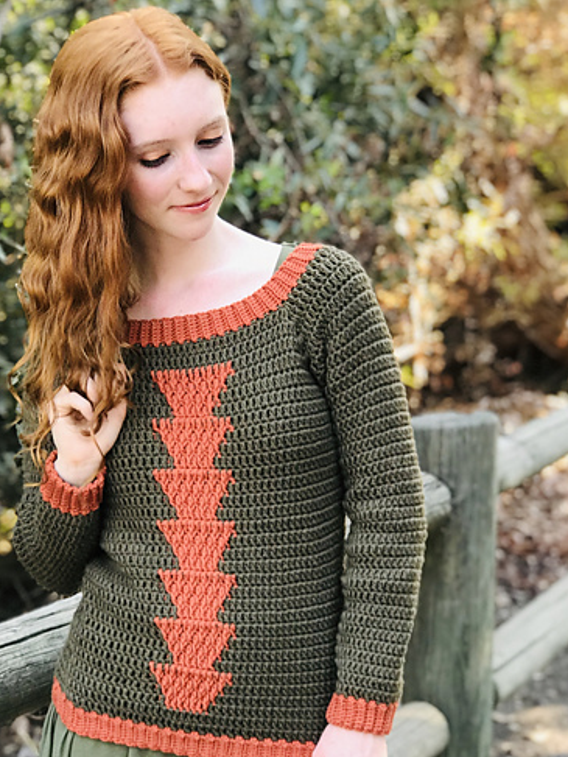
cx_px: 226
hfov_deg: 19.6
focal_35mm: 75
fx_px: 1639
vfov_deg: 26.0
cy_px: 424
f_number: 2.8
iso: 80
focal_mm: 6.6
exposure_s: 1/93
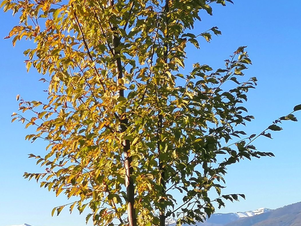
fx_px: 739
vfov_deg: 16.7
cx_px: -4
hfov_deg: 22.1
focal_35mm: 85
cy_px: 267
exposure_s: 1/768
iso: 50
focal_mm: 4.75
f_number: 1.8
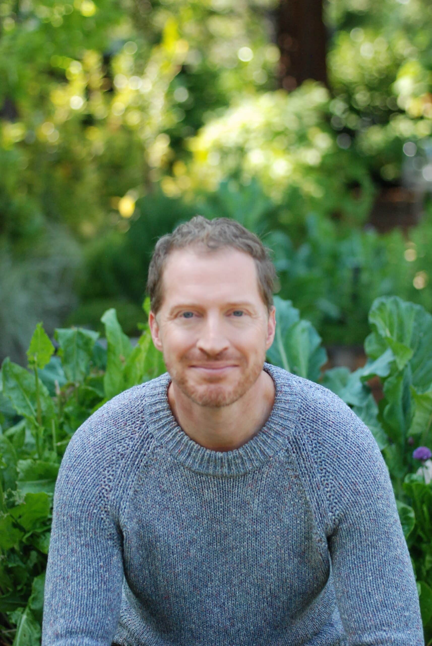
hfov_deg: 18.2
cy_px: 323
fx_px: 1346
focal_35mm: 75
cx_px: 216
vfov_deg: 27.0
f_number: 2.2
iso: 800
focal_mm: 50
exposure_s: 1/2500
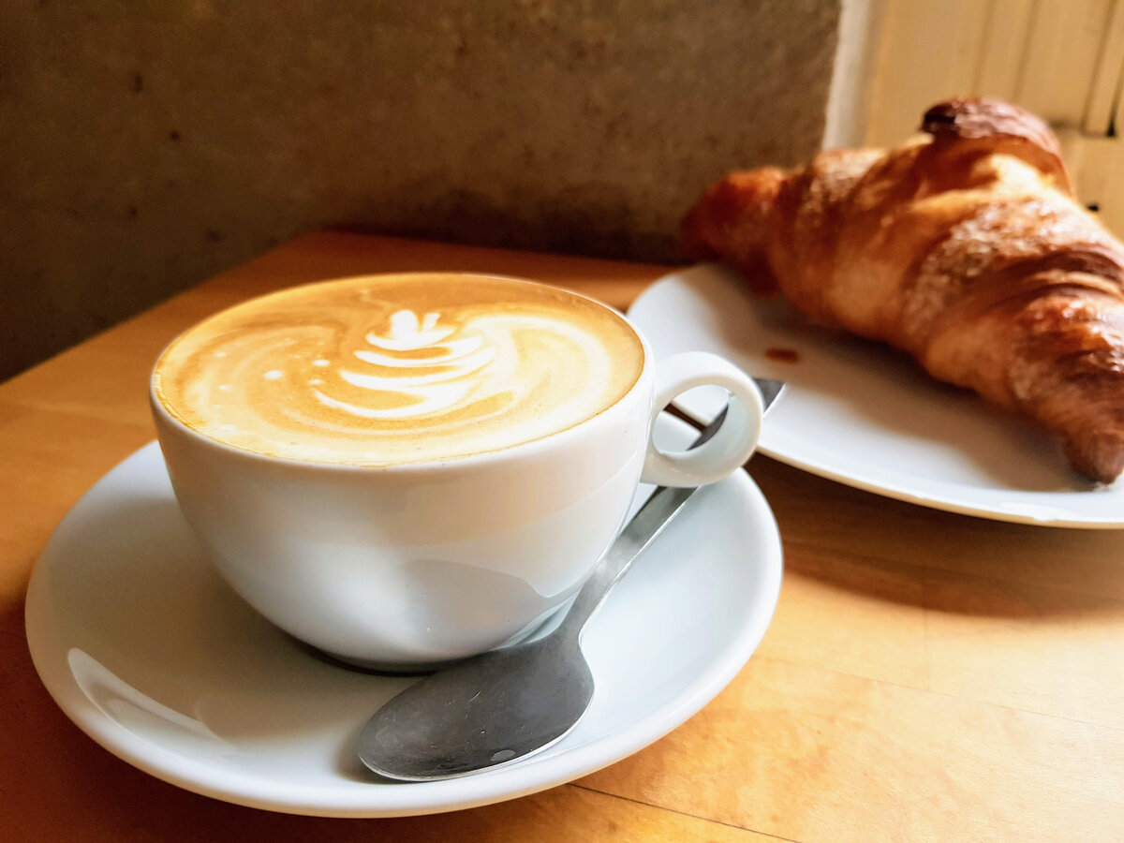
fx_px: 844
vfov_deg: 53.1
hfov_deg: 67.3
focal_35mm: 26
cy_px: 422
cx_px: 562
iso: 80
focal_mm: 4.3
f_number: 1.7
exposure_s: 1/100
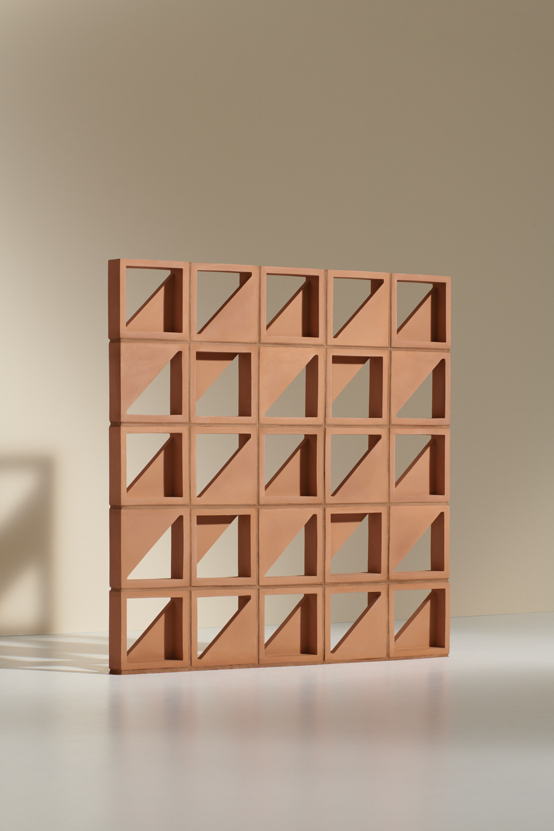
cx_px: 277
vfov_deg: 19.5
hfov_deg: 13.0
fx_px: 2424
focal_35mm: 105
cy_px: 416
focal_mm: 105
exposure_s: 1/200
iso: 200
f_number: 10
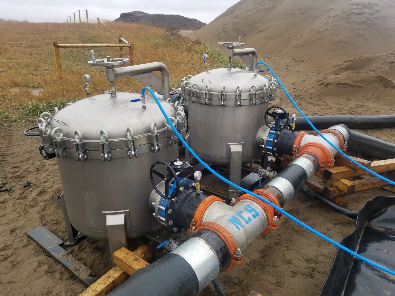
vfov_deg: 53.1
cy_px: 148
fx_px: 297
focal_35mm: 26
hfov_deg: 67.3
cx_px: 198
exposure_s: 1/160
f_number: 1.7
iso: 50
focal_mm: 4.25
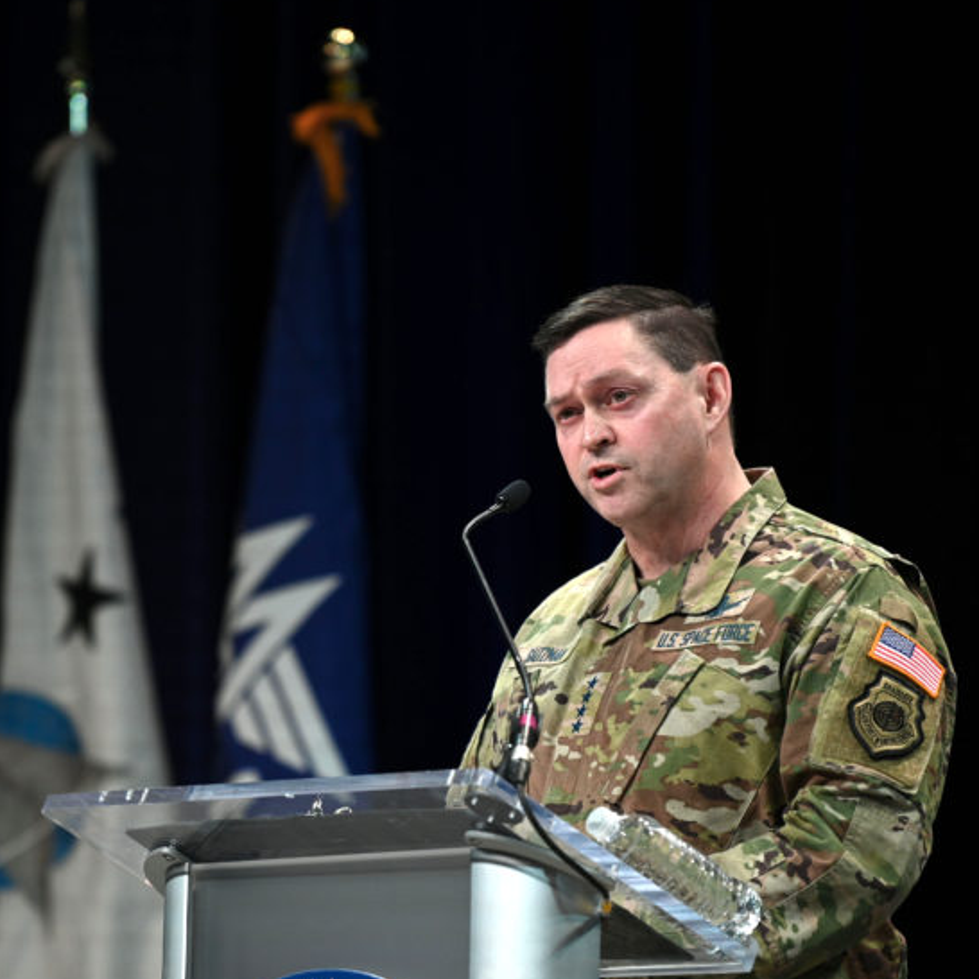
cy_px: 584
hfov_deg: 5.6
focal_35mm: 311
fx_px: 9951
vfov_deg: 5.6
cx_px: 360
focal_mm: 200
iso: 800
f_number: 3.2
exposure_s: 1/320
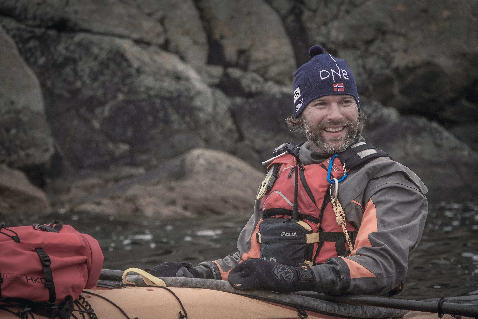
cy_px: 160
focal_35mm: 300
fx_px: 3983
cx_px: 239
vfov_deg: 4.6
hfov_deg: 6.9
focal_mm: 110.13
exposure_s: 1/500
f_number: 4
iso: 100
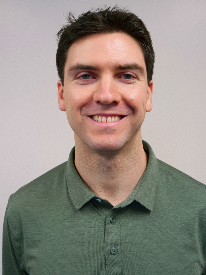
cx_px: 103
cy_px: 138
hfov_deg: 32.9
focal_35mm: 44
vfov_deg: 42.9
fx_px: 349
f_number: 3.3
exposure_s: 1/60
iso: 320
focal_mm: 22
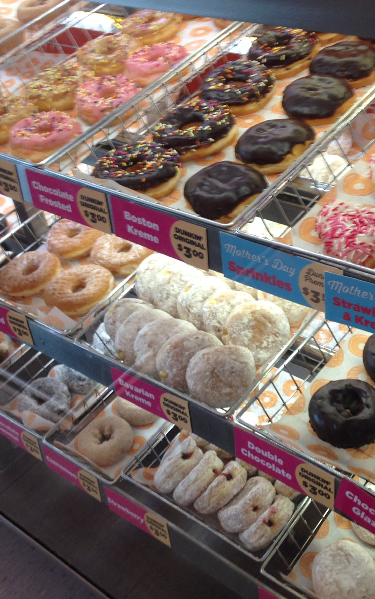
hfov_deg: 27.4
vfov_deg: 42.6
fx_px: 768
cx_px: 213
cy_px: 298
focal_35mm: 47
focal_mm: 4.12
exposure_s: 1/20
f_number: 2.4
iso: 64
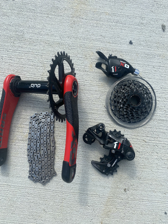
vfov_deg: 67.3
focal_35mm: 26
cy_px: 112
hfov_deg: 53.1
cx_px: 84
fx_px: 168
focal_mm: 4.25
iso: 32
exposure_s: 1/2571
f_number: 1.8
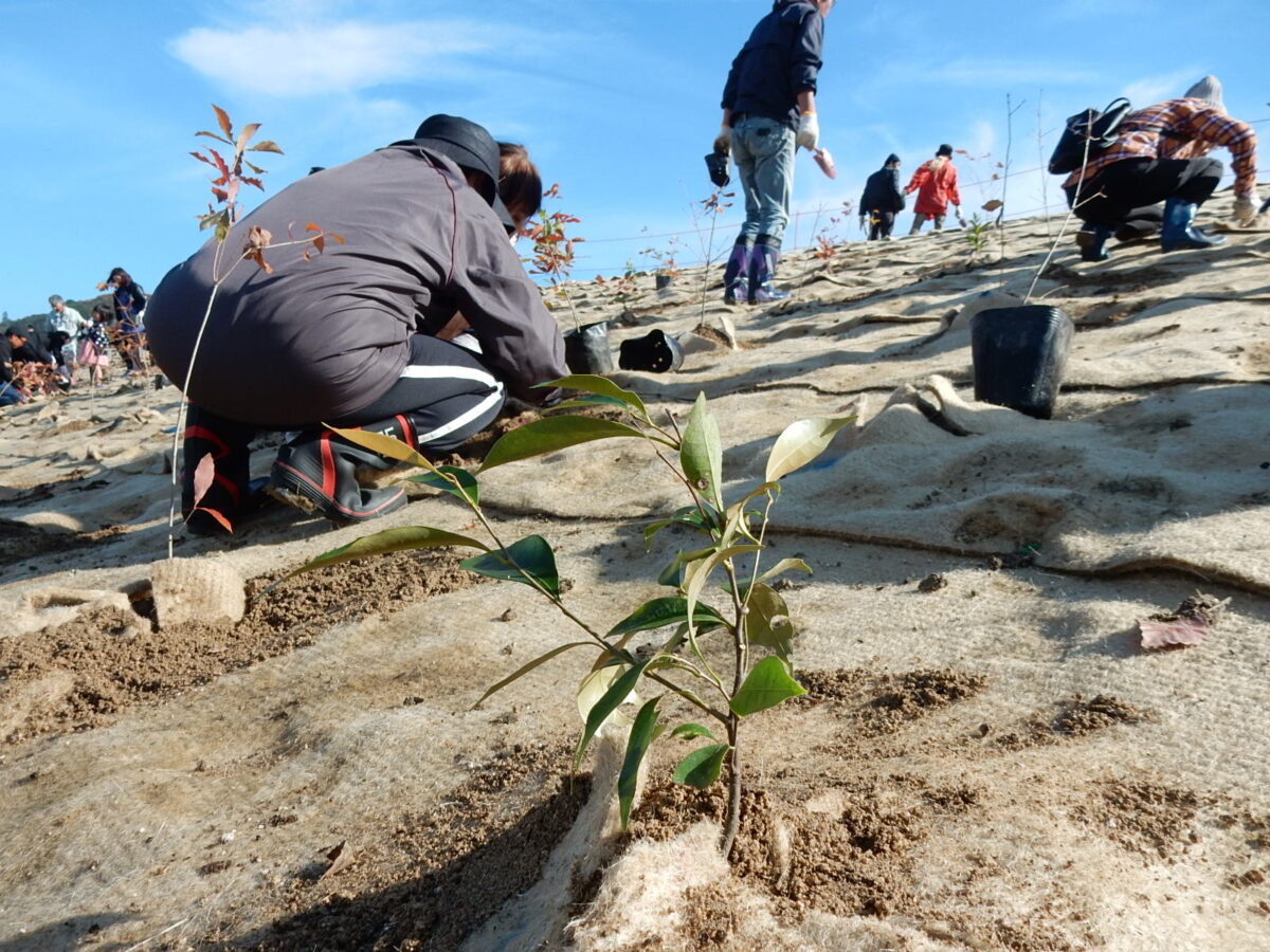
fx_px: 917
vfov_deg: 54.9
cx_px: 635
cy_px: 476
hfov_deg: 69.4
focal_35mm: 25
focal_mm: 4.5
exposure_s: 1/1000
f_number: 3.7
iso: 125
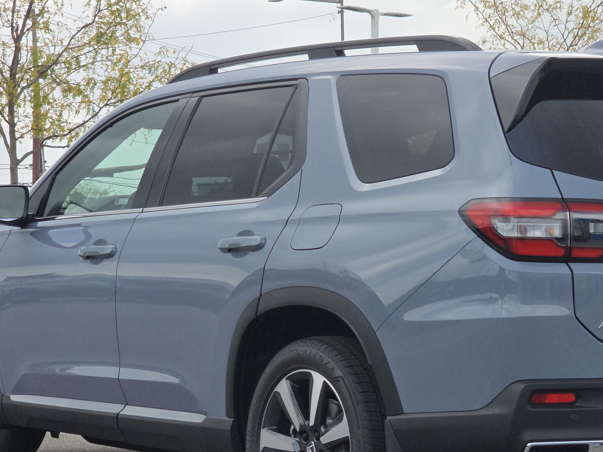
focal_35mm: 122
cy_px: 295
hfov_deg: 16.1
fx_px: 2125
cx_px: 390
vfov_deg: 12.1
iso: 50
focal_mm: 7.9
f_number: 2.4
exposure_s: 1/1395
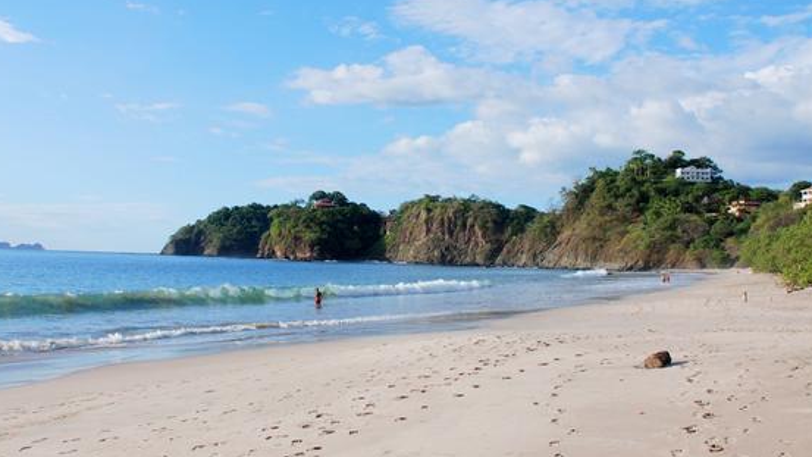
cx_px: 385
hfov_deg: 49.4
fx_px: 883
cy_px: 197
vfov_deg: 29.0
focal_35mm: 41
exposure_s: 1/250
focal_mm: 18
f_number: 8
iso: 100
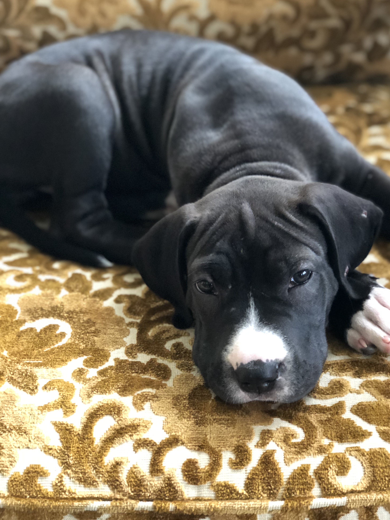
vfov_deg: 32.7
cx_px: 202
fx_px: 886
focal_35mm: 59
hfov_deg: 24.8
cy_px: 254
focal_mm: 6.6
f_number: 2.8
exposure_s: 1/30
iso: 800
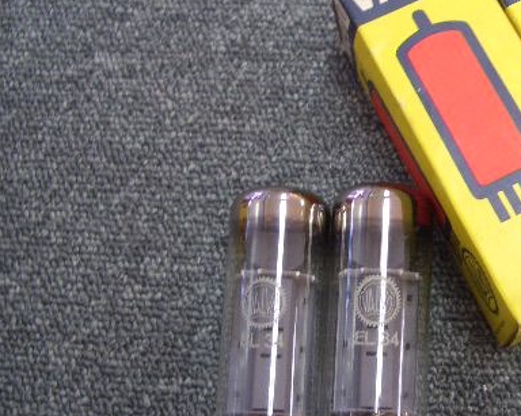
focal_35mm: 57
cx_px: 433
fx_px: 879
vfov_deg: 26.6
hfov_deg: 32.0
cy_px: 233
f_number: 2.6
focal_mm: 5.8
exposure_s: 1/25
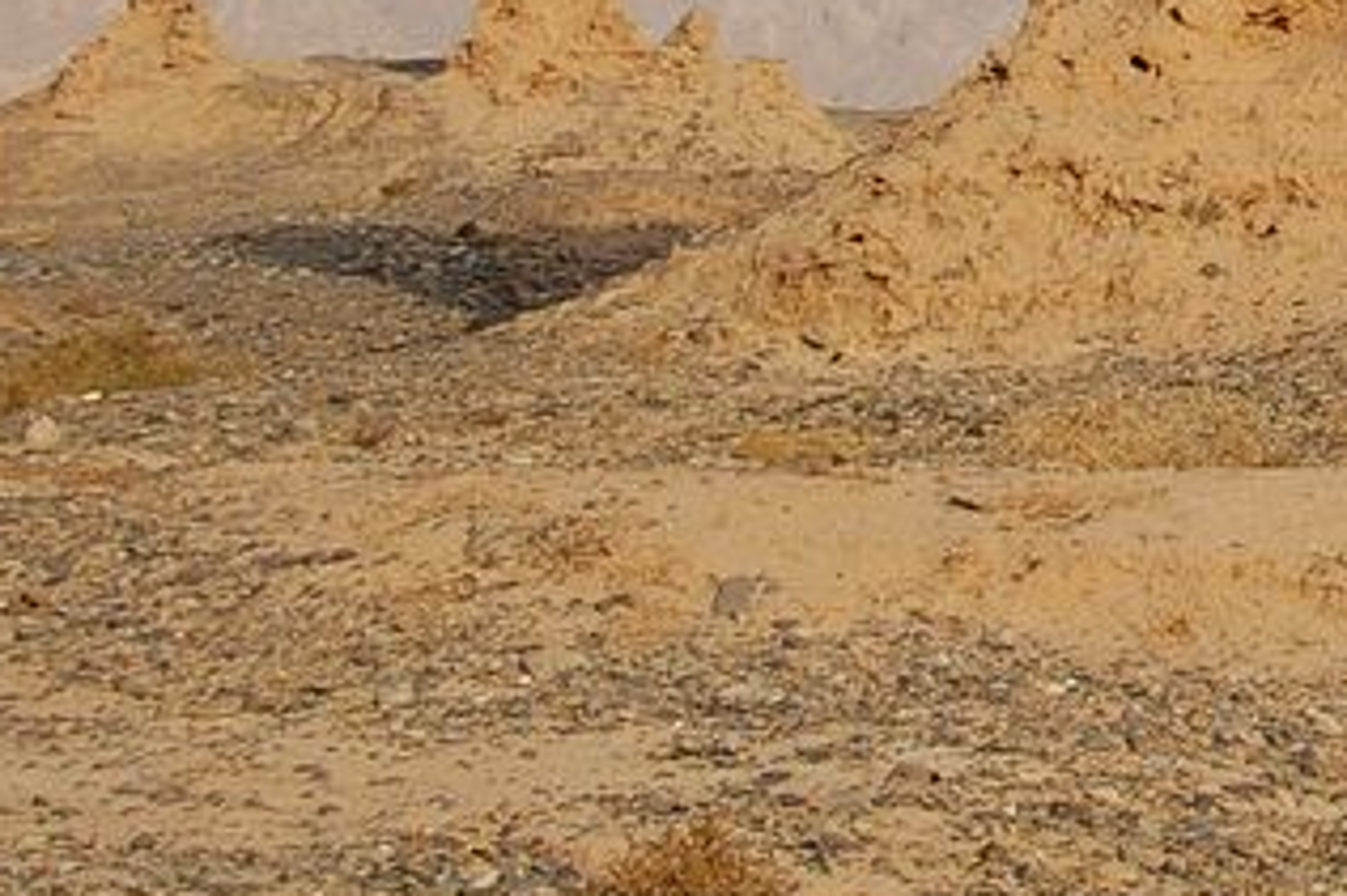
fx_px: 4674
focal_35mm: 125
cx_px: 2256
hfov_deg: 14.8
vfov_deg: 10.6
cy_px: -427
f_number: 9.5
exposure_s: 1/1000
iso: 400
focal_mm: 24
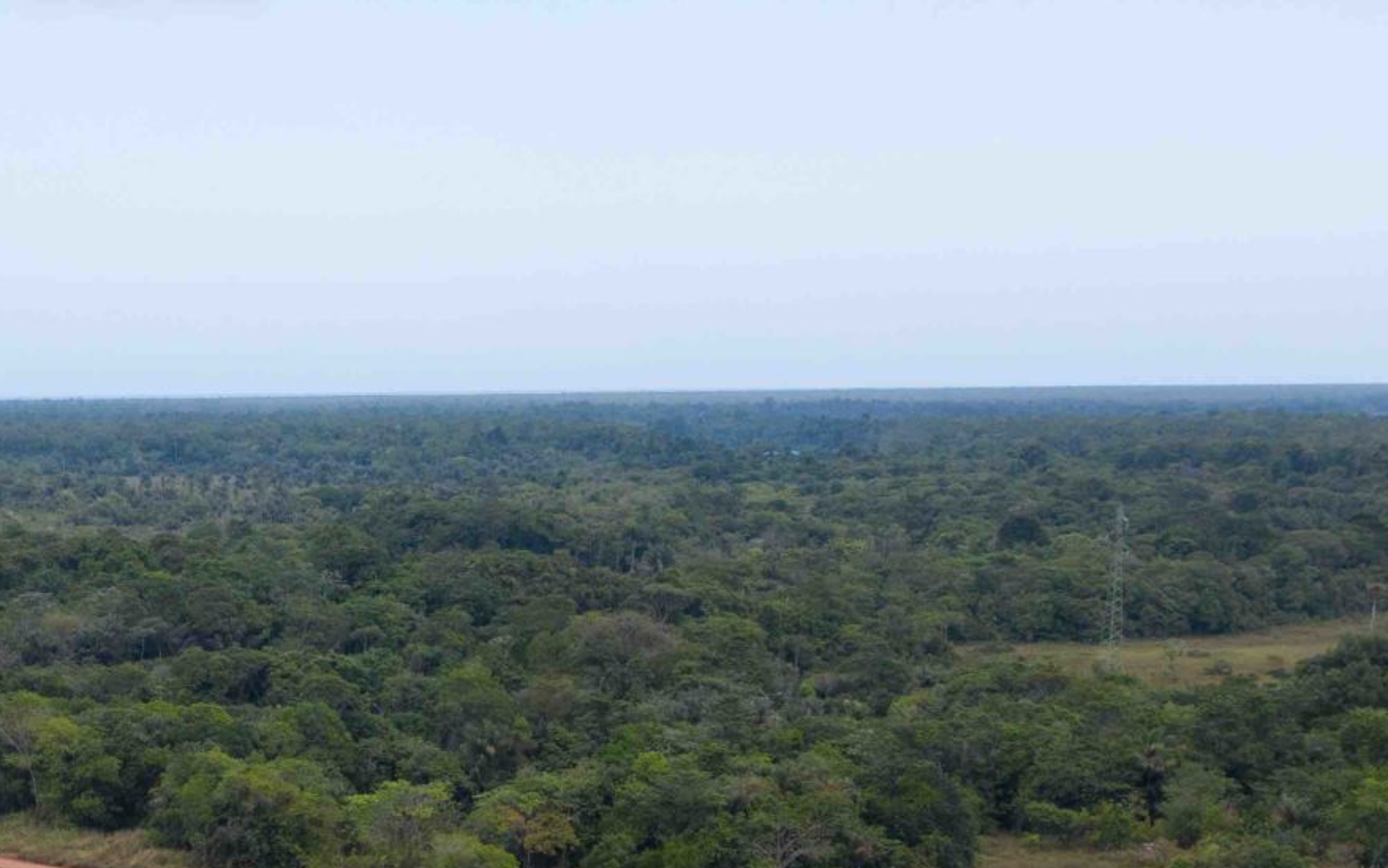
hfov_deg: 25.6
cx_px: 119
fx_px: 2951
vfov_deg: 15.8
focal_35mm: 78
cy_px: 1157
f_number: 2.8
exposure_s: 1/640
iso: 100
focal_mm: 10.26
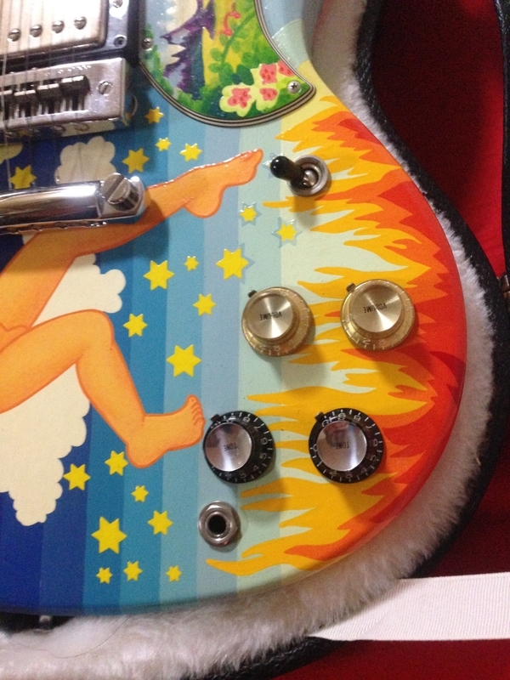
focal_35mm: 33
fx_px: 648
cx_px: 255
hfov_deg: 42.9
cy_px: 340
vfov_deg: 55.4
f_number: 2.4
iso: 500
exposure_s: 1/17
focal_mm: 4.12
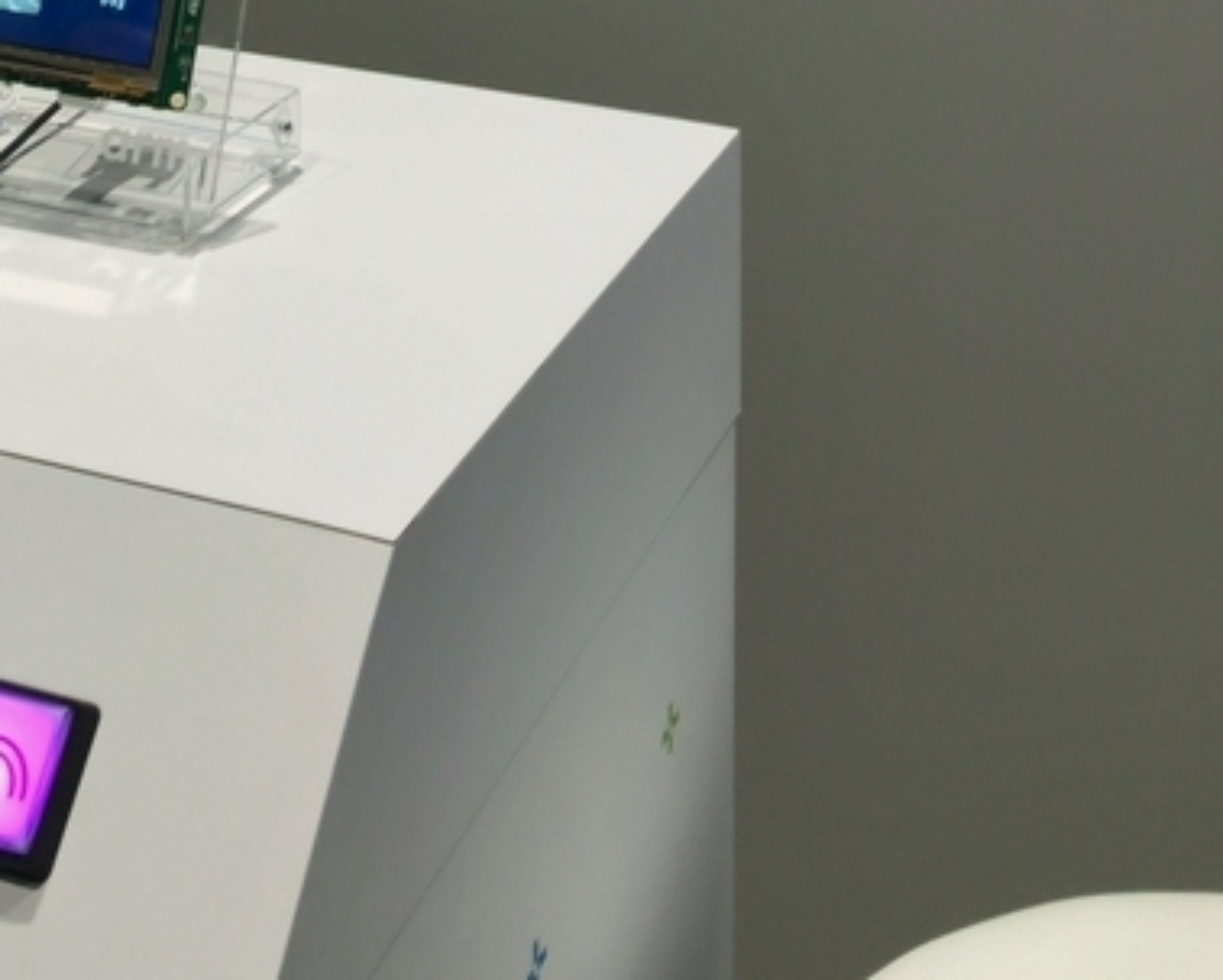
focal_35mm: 74
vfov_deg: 17.9
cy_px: -605
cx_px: 320
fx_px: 2681
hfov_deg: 25.4
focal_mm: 3.99
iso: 20
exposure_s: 1/30
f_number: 1.8
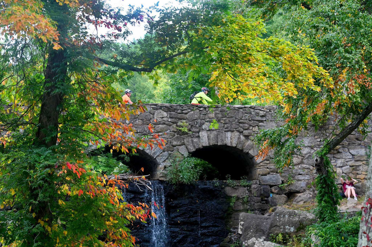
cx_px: 186
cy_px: 124
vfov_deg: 13.9
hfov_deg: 20.8
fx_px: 1012
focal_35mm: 98
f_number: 5.6
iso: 1250
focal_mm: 98
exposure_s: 1/320
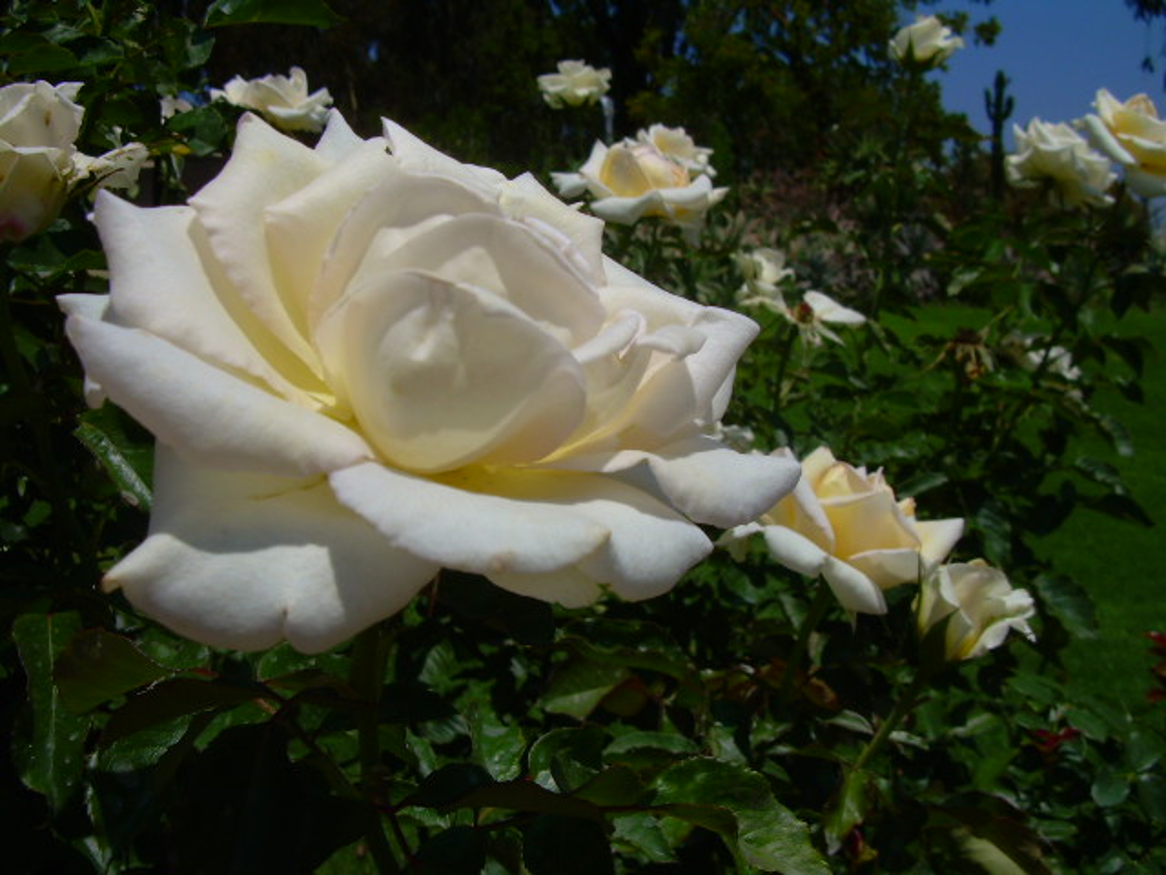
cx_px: 583
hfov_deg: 49.0
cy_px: 438
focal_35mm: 38
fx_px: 1280
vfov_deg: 37.7
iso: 50
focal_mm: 6.3
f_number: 4.6
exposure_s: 1/1414
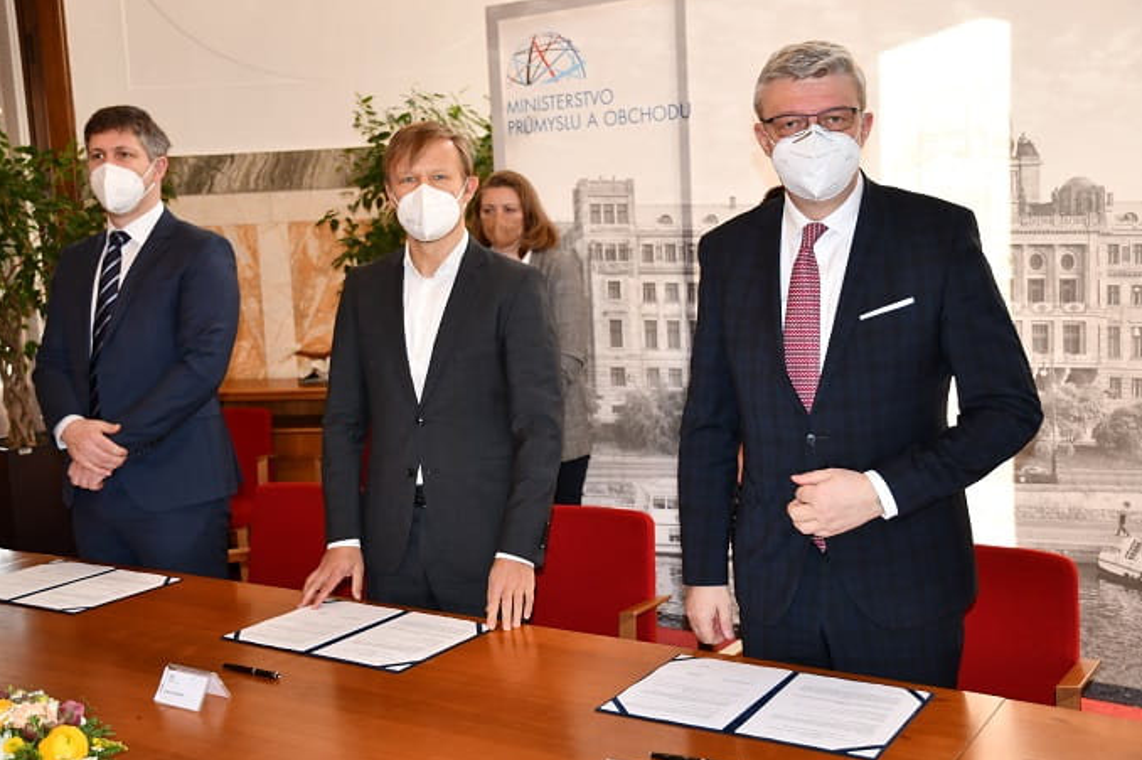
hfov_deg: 46.4
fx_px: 1331
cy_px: 366
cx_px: 529
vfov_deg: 31.8
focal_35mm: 42
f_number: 3
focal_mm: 26
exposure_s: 1/100
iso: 400
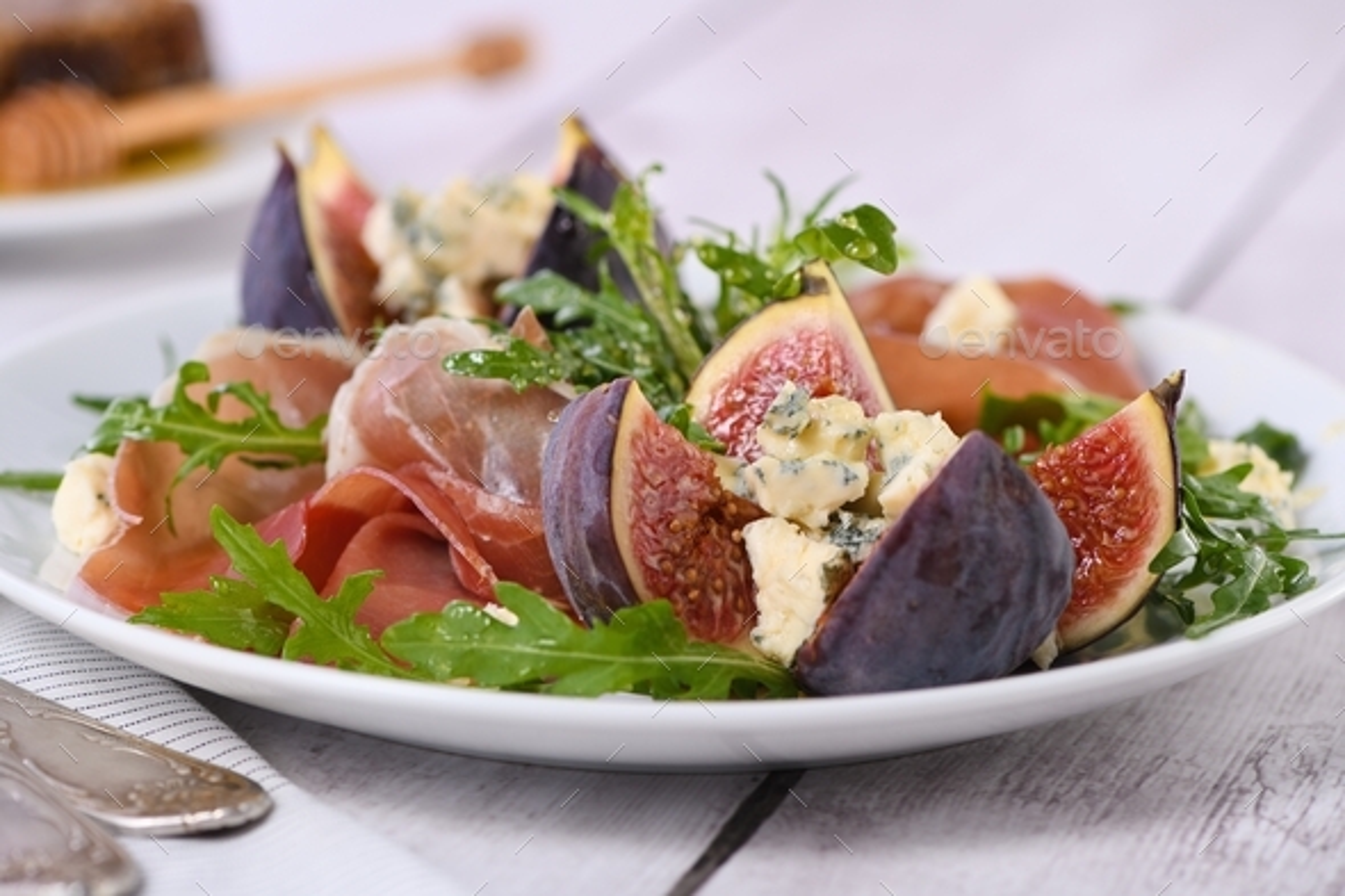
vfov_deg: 13.0
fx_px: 3922
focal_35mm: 105
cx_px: 672
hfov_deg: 19.5
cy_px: 448
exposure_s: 1/60
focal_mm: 105
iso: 64
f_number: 8
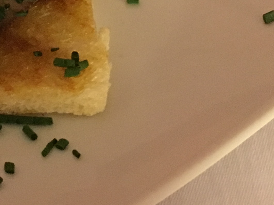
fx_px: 871
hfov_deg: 17.4
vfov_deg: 13.1
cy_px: -48
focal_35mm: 110
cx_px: -16
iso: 640
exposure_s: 1/17
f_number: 2.2
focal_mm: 4.15
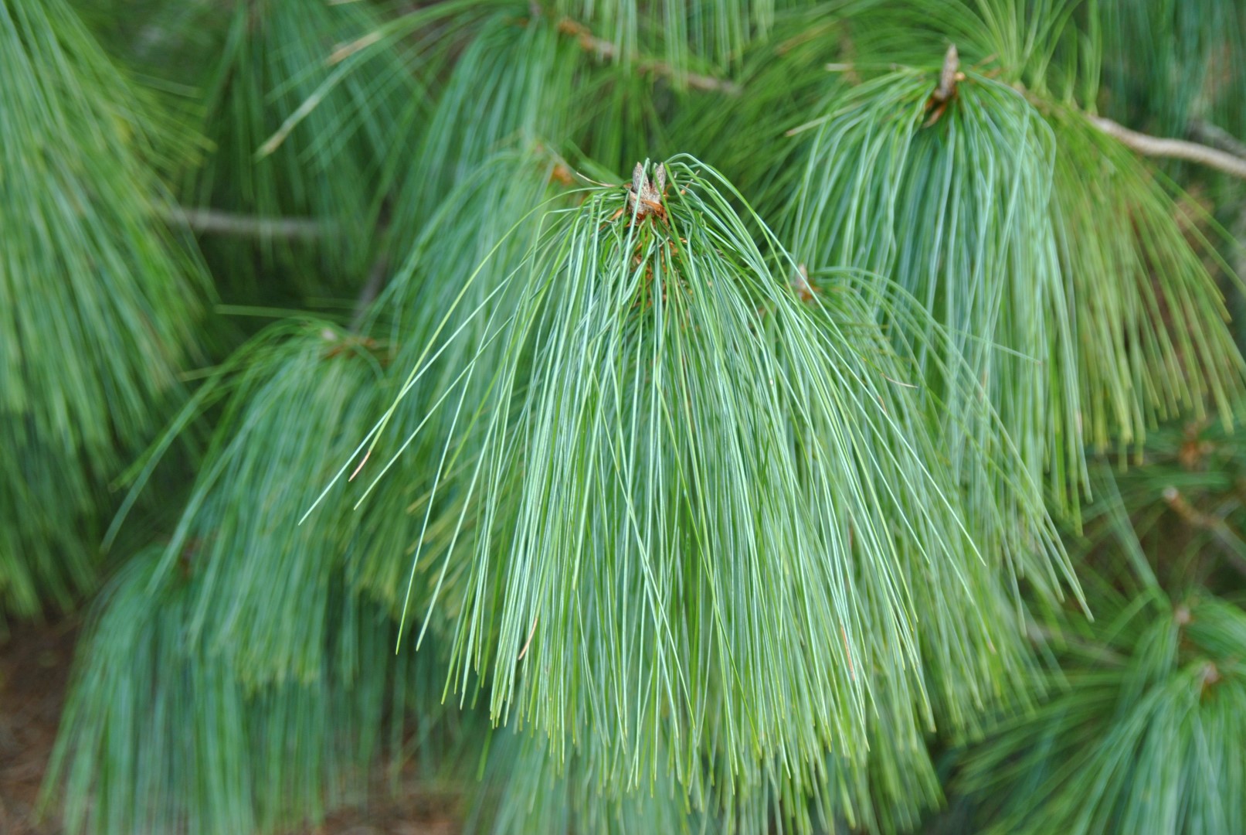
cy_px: 418
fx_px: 3379
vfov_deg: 14.1
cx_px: 623
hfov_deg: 20.9
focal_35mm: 98
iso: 200
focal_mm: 65
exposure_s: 1/60
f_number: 5
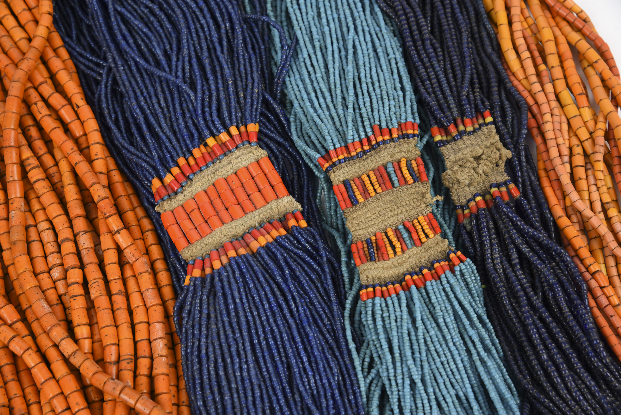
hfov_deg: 28.8
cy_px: 208
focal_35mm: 70
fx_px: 1208
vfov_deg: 19.5
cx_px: 310
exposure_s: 1/100
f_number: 10
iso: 400
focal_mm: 70
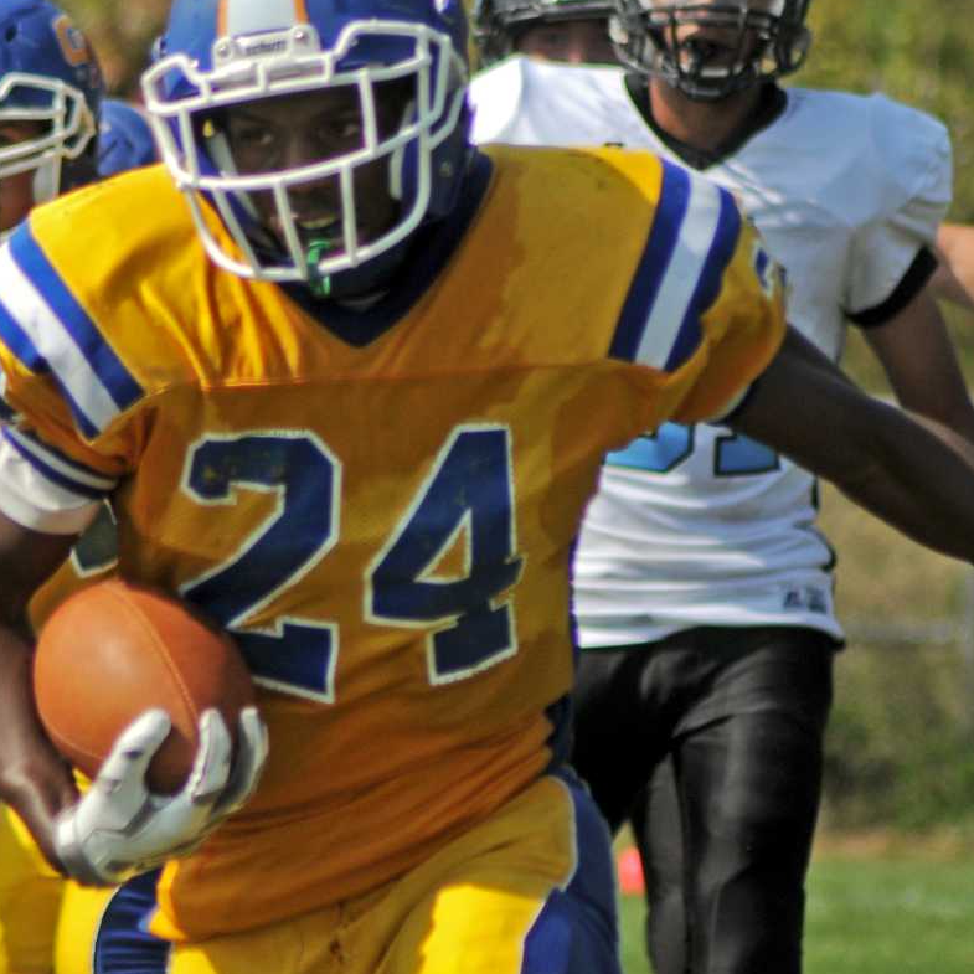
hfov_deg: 2.4
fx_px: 23270
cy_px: 594
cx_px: 330
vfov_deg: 2.4
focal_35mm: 731
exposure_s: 1/2500
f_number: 4.8
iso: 200
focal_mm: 220
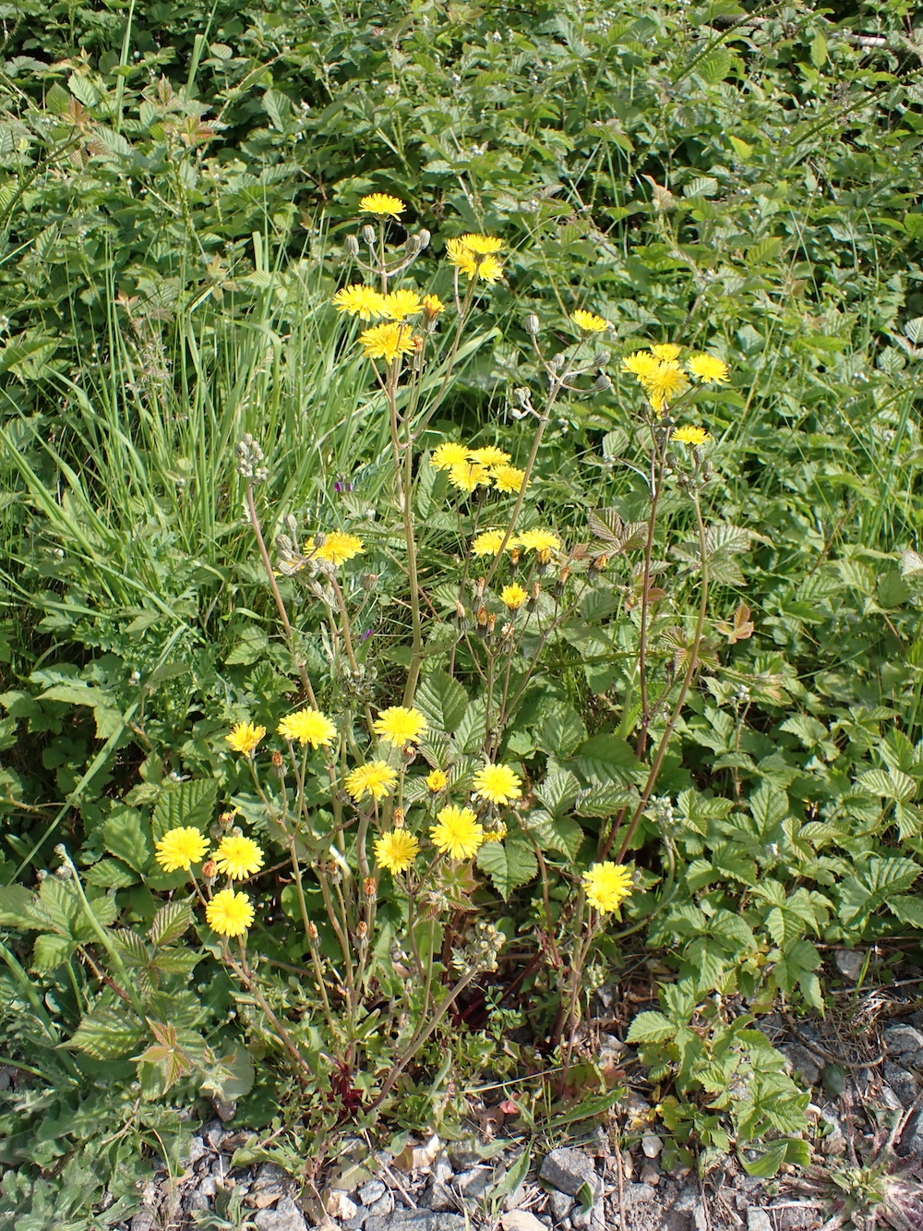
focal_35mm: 30
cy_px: 616
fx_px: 1066
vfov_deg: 60.0
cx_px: 462
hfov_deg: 46.8
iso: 100
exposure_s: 1/800
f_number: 3.2
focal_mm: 5.4
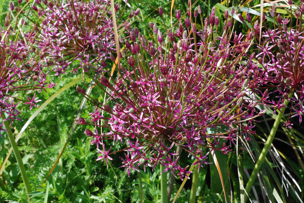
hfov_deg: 22.6
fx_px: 761
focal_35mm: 90
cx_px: 152
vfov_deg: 15.2
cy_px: 102
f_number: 14
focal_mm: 60
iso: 800
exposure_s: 1/320
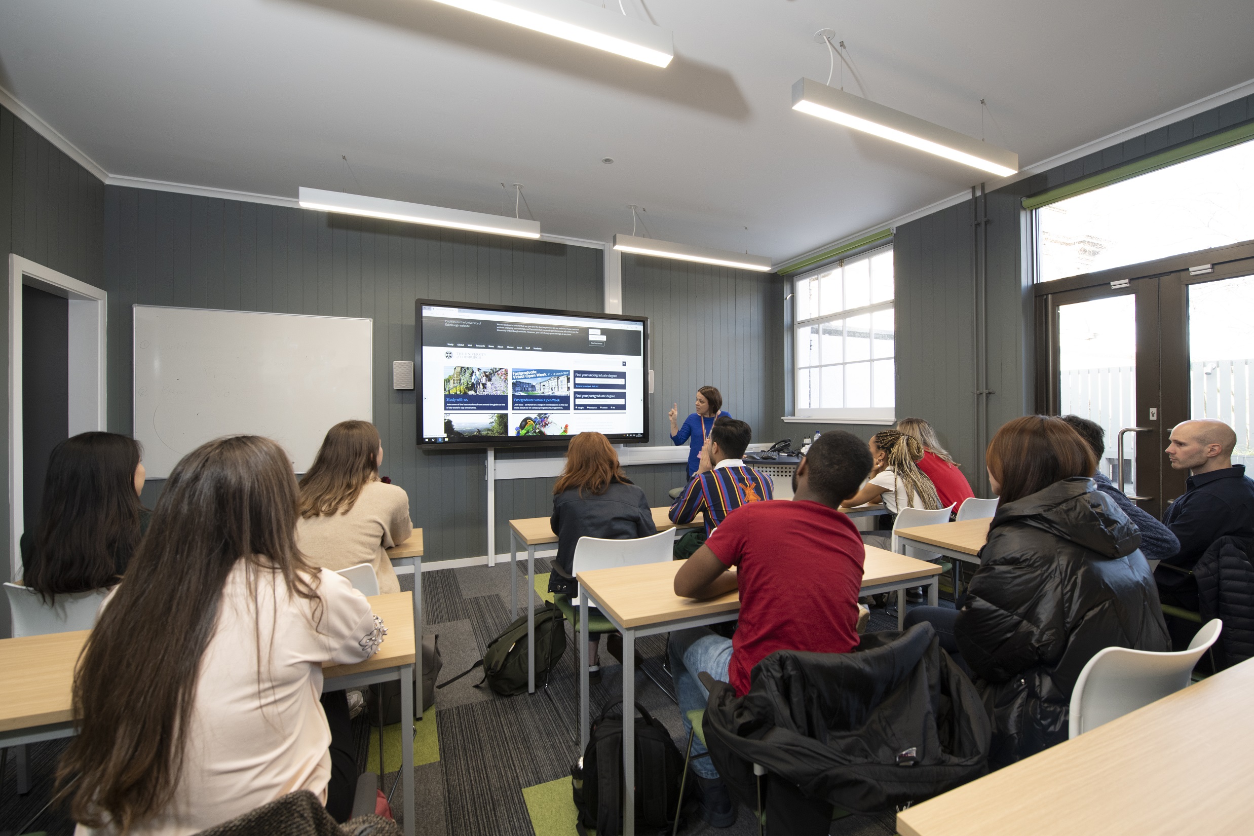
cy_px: 418
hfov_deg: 100.4
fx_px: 522
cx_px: 627
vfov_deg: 77.3
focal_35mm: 15
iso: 800
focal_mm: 15
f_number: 8
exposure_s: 1/40
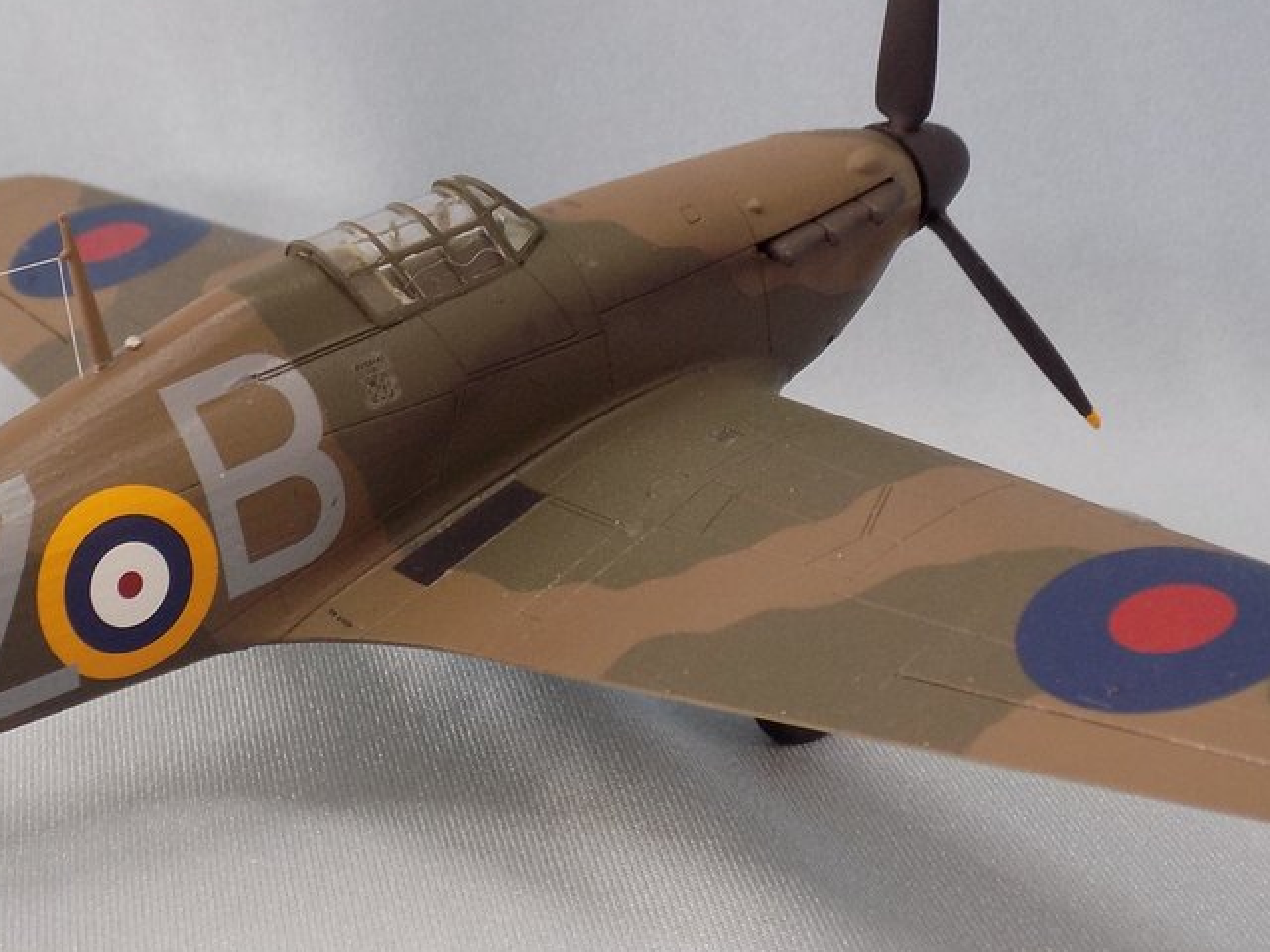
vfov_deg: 19.9
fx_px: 2715
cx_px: 389
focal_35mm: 74
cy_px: 452
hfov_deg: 26.1
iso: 100
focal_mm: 6.6
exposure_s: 1/30
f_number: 3.5
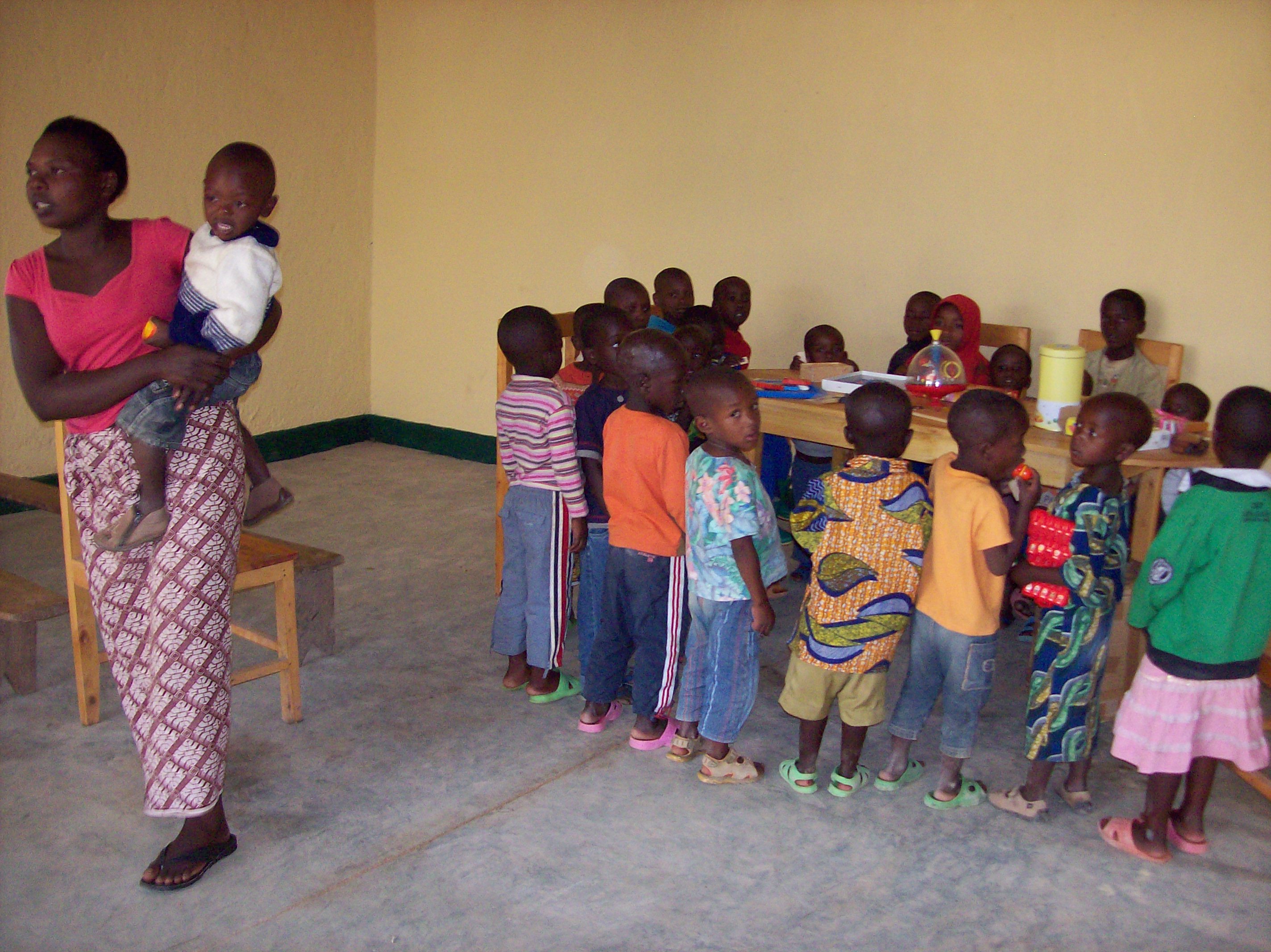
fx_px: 1321
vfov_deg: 39.6
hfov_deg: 51.4
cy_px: 476
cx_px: 636
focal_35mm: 36
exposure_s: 1/64
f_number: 2.7
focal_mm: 6
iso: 140
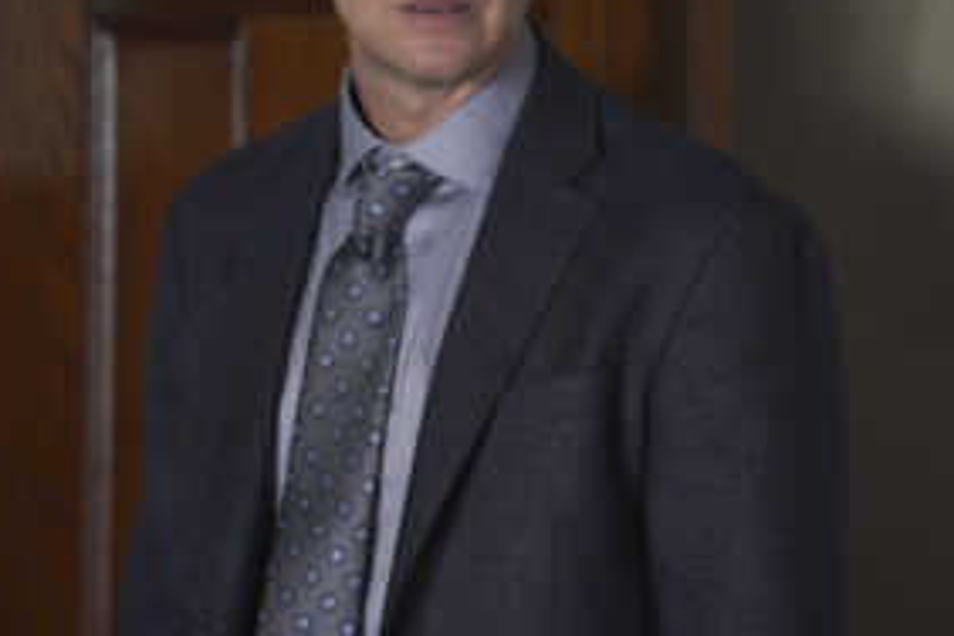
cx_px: 528
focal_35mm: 308
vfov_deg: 4.5
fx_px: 8161
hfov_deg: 6.7
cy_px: 178
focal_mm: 200
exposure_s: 1/200
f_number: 3.2
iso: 3200
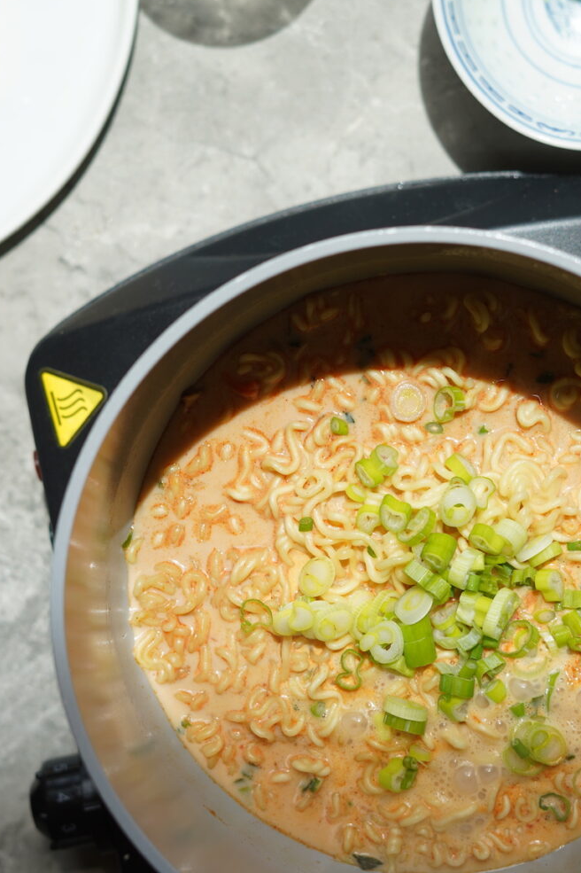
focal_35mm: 78
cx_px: 261
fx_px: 1889
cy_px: 370
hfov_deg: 17.5
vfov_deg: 26.0
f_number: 4
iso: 100
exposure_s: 1/200
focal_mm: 50
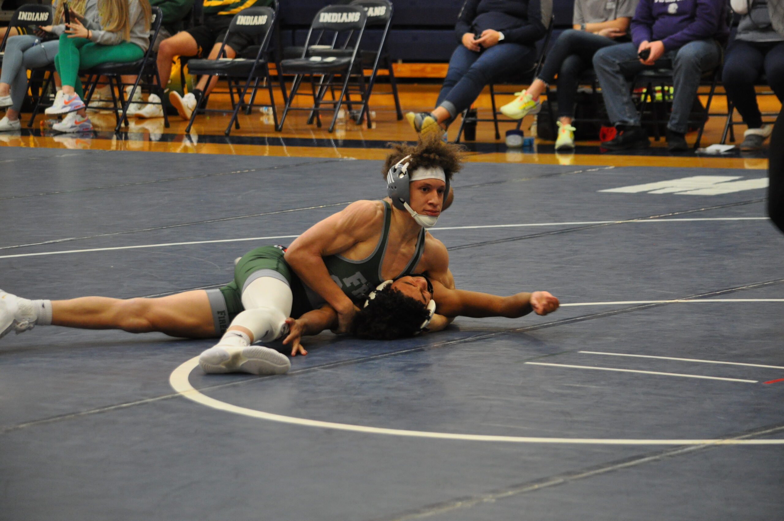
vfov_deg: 8.9
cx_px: 392
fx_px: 3328
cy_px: 260
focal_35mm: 153
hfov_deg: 13.4
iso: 1600
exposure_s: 1/100
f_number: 4.8
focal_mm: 102
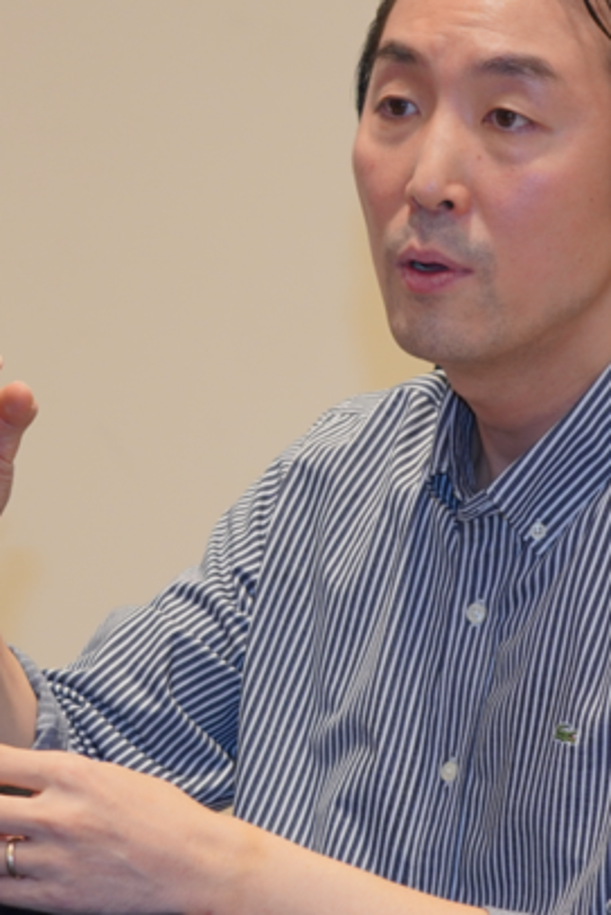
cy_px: 406
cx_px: 237
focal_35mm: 248
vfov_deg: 8.3
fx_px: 6308
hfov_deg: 5.5
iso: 320
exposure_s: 1/160
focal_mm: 70
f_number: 4
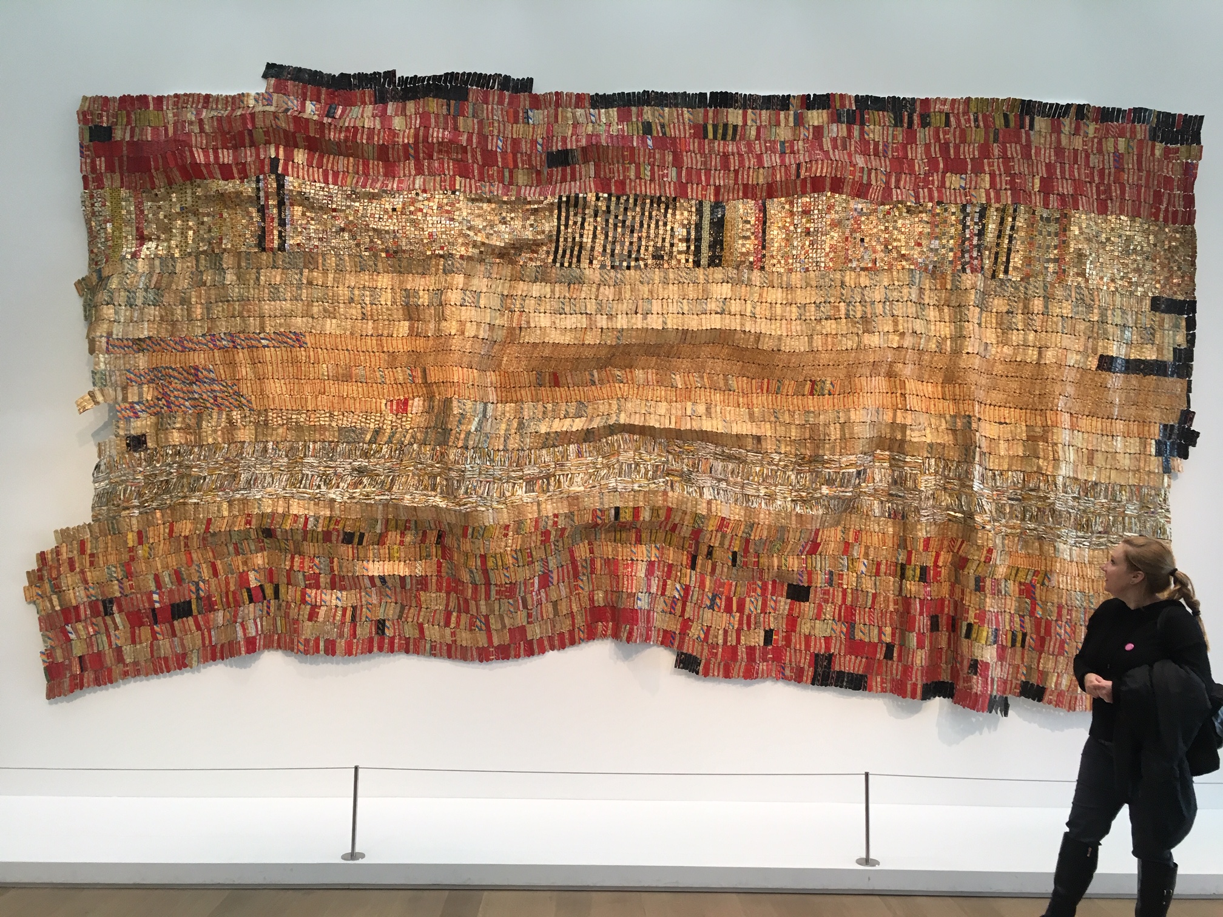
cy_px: 458
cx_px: 612
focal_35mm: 29
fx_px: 1025
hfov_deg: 61.7
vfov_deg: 48.2
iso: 32
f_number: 2.2
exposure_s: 1/30
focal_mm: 4.15
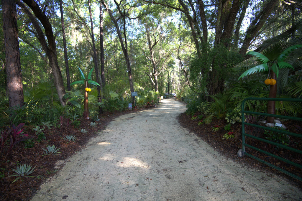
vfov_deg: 73.7
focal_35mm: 16
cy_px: 100
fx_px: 134
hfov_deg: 96.8
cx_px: 151
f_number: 4
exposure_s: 1/30
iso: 64
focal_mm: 16
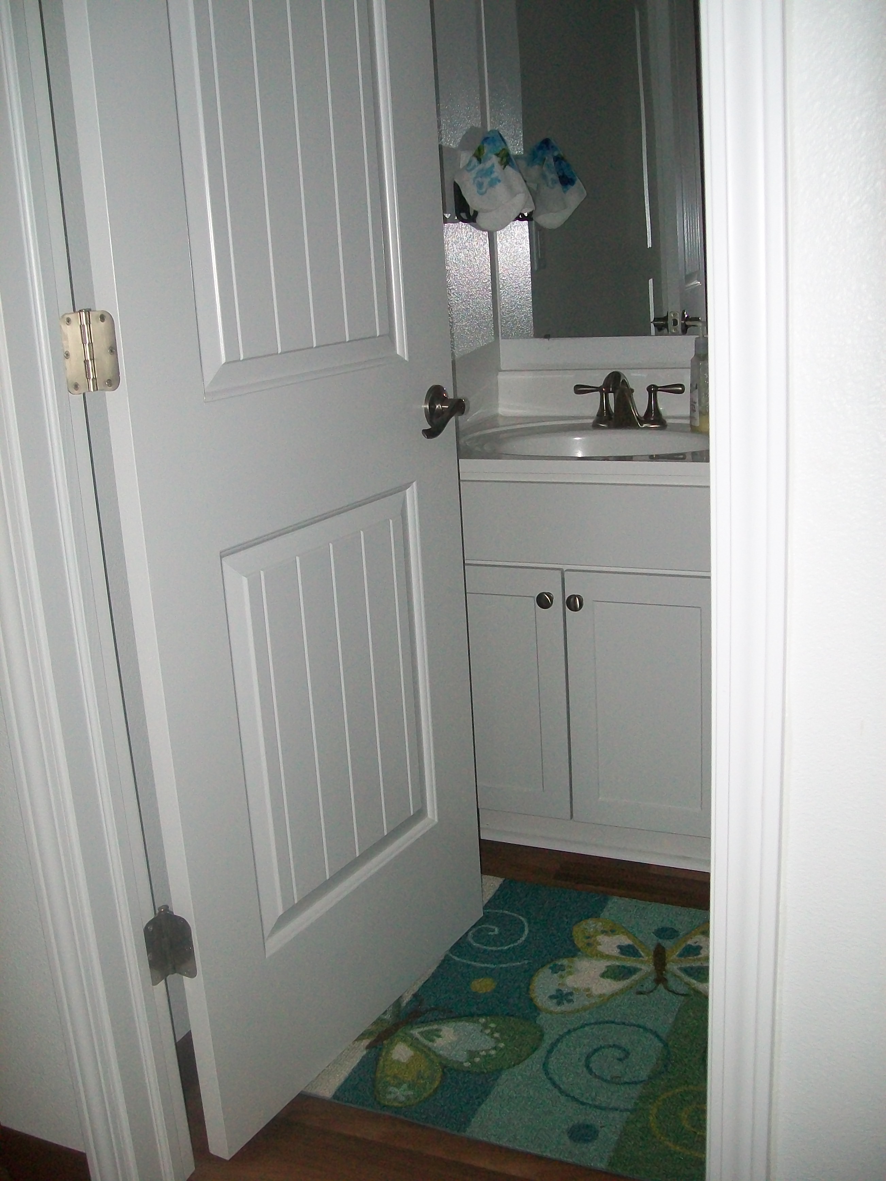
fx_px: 1229
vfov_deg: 51.4
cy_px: 590
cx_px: 443
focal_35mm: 36
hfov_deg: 39.7
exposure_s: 1/60
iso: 160
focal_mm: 6
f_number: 2.7
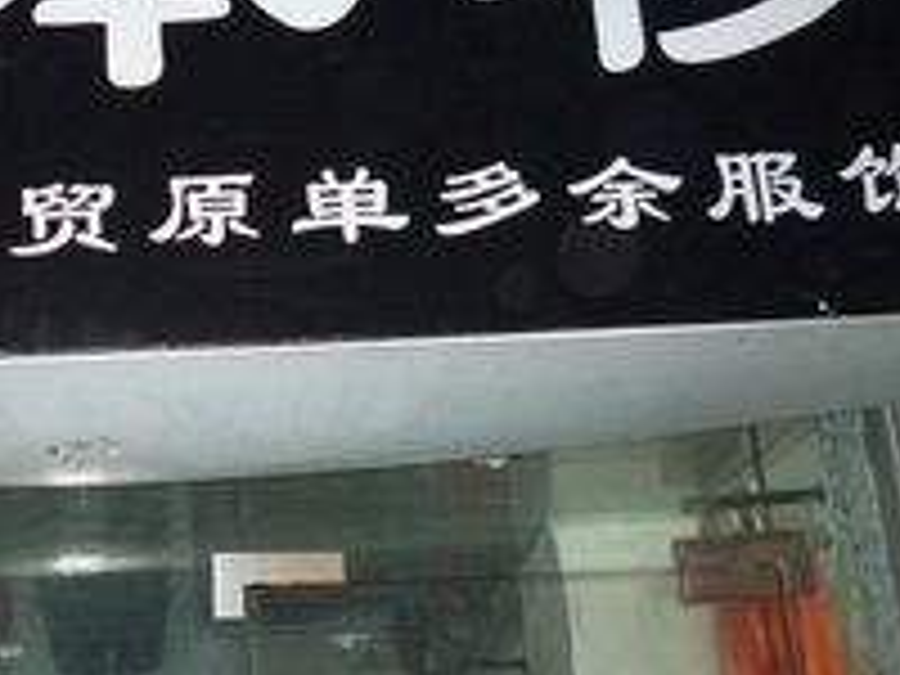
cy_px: 76
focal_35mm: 74
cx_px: 126
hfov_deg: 25.7
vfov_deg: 19.6
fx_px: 1924
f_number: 2.8
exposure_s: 1/125
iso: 400
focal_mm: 5.5
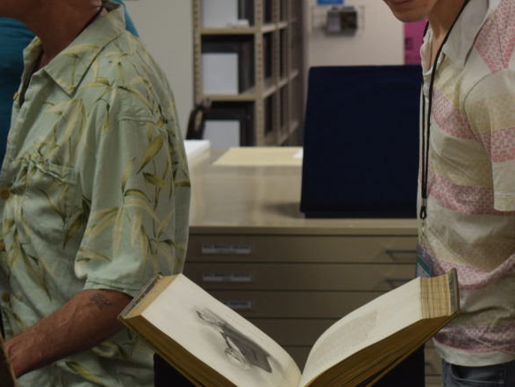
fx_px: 1741
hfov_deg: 16.7
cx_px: 387
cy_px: 112
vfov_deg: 12.6
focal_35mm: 117
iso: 800
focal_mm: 46
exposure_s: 1/60
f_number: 5
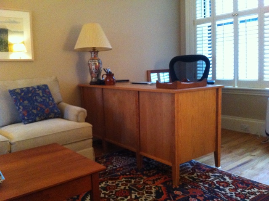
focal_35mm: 35
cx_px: 134
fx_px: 272
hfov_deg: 52.7
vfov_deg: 40.6
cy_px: 100
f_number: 2.8
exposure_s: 1/15
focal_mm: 3.85
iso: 800
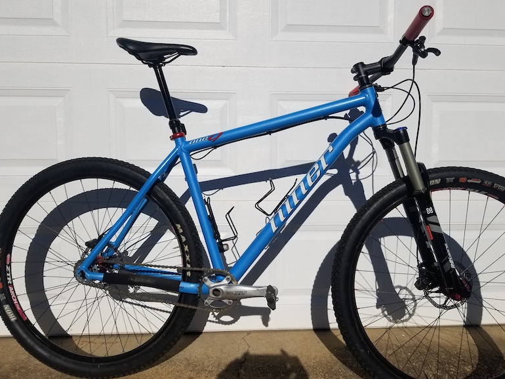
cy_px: 187
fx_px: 394
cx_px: 258
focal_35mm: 27
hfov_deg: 65.3
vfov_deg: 51.4
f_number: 1.7
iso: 50
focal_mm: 4.25
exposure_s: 1/10656
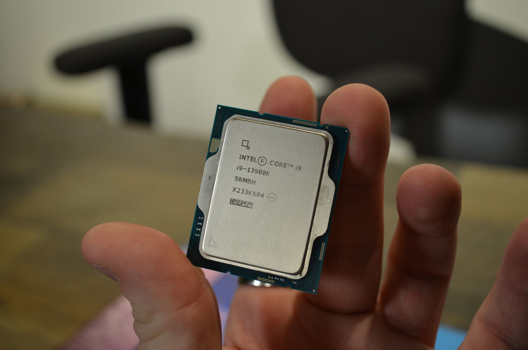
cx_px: 264
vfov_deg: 25.6
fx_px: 768
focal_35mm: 52
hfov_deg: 37.9
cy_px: 175
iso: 400
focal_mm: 35
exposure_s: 1/80
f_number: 5
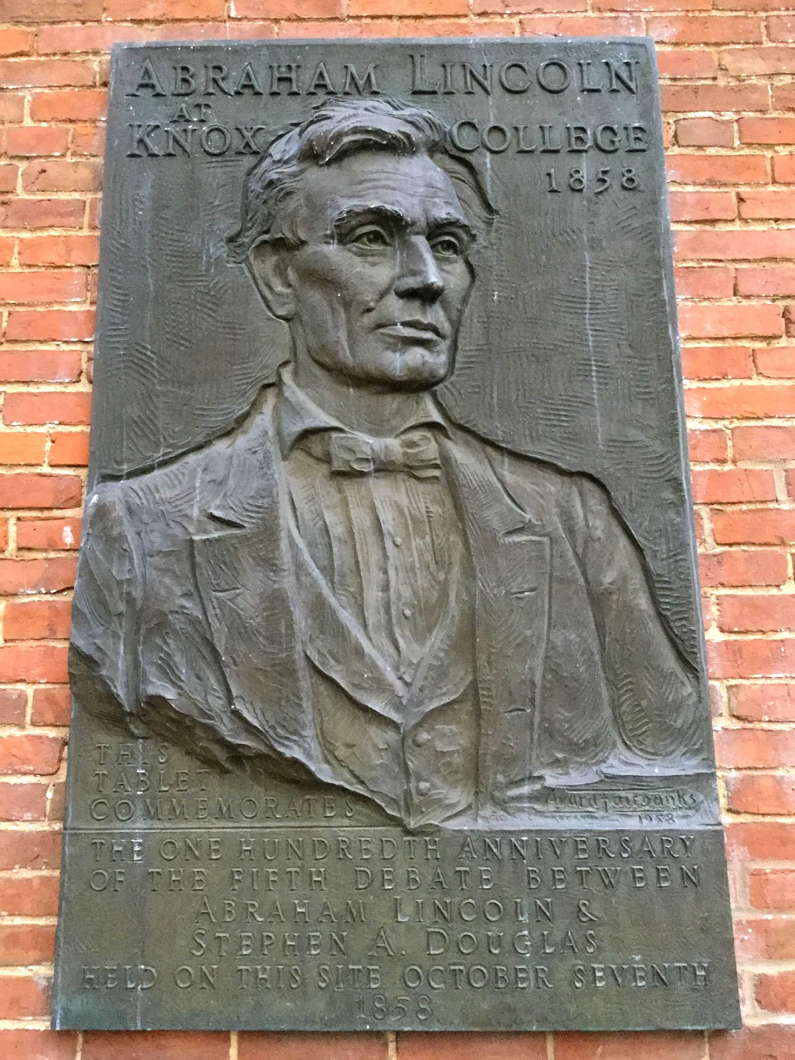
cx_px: 398
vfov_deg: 58.4
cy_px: 530
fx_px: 949
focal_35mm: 31
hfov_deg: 45.4
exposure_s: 1/15
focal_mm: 3.3
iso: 320
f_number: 2.4
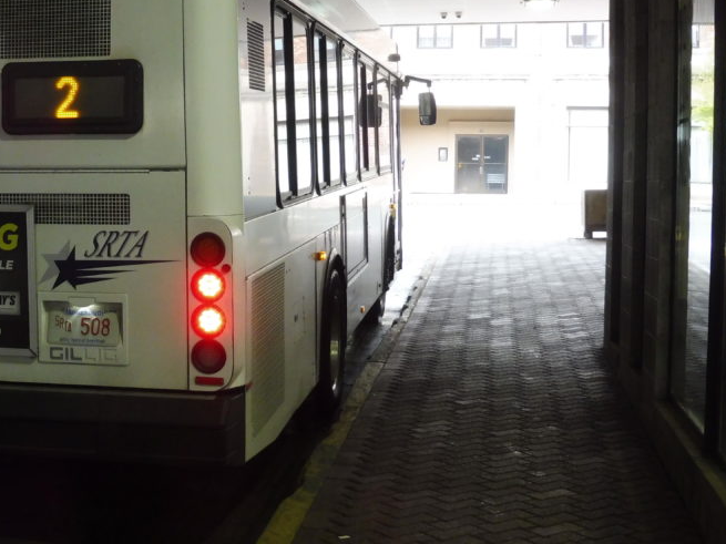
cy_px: 172
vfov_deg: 23.9
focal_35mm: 61
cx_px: 170
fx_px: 1279
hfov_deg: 31.1
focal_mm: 6.9
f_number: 3.9
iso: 400
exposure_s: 1/50
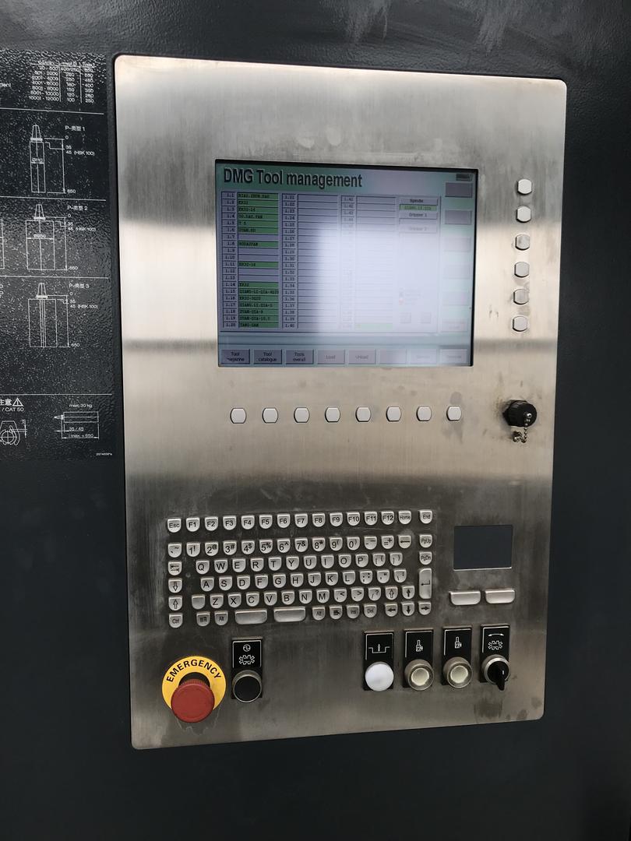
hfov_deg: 49.7
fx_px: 681
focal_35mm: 28
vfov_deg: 63.4
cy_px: 420
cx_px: 316
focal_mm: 3.99
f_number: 1.8
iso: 20
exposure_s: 1/378
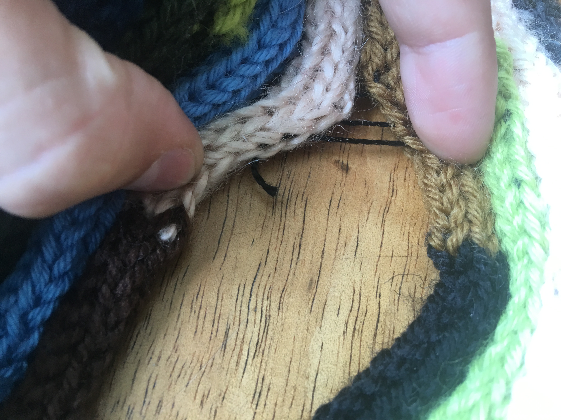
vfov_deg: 48.2
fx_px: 470
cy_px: 210
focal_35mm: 29
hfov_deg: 61.7
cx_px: 280
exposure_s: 1/33
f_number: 2.2
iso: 32
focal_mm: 4.15
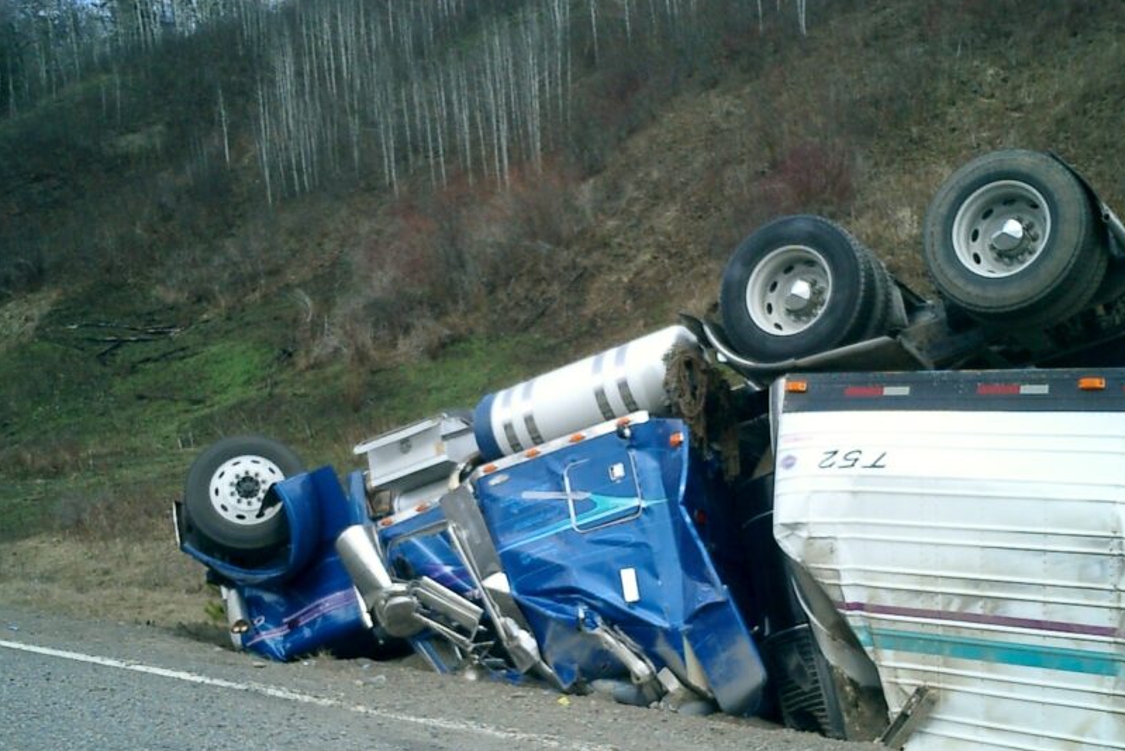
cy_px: 530
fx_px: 1500
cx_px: 603
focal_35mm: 48
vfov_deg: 27.8
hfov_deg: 41.1
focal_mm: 7.5
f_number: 3.2
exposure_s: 1/640
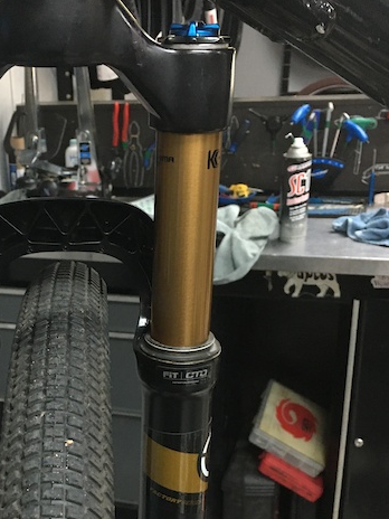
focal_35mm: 50
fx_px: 749
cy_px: 380
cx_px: 89
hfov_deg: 28.6
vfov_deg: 37.4
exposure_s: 1/24
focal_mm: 4.15
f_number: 2.2
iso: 200
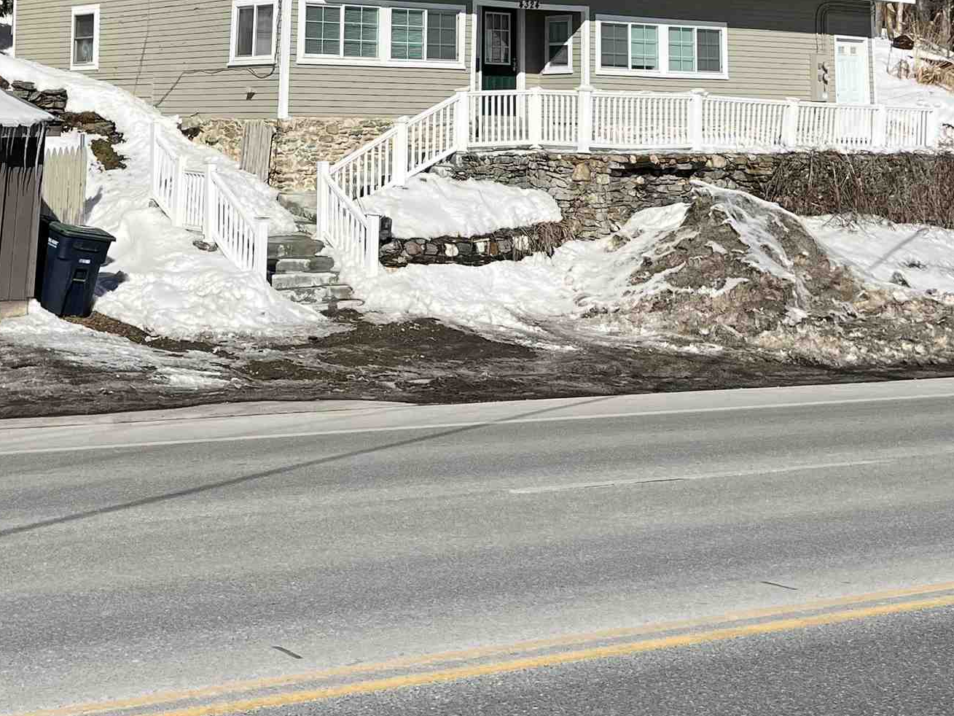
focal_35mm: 61
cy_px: -61
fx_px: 1681
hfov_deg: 31.6
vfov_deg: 22.7
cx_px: 386
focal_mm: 5.7
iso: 50
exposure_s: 1/9434
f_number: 1.5
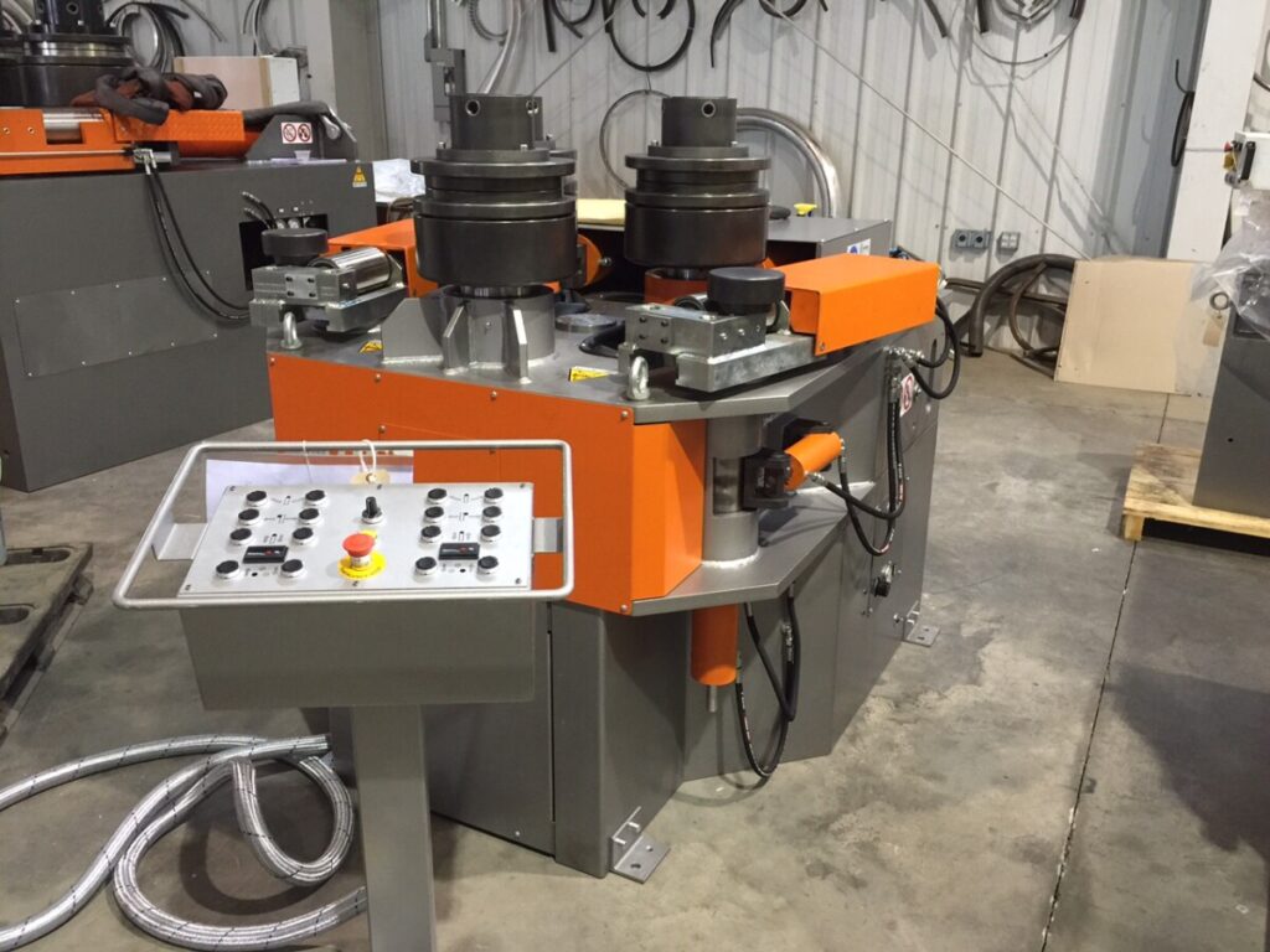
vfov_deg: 48.2
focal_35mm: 29
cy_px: 476
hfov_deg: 61.7
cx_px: 635
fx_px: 1064
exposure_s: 1/15
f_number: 2.2
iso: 100
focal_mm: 4.15
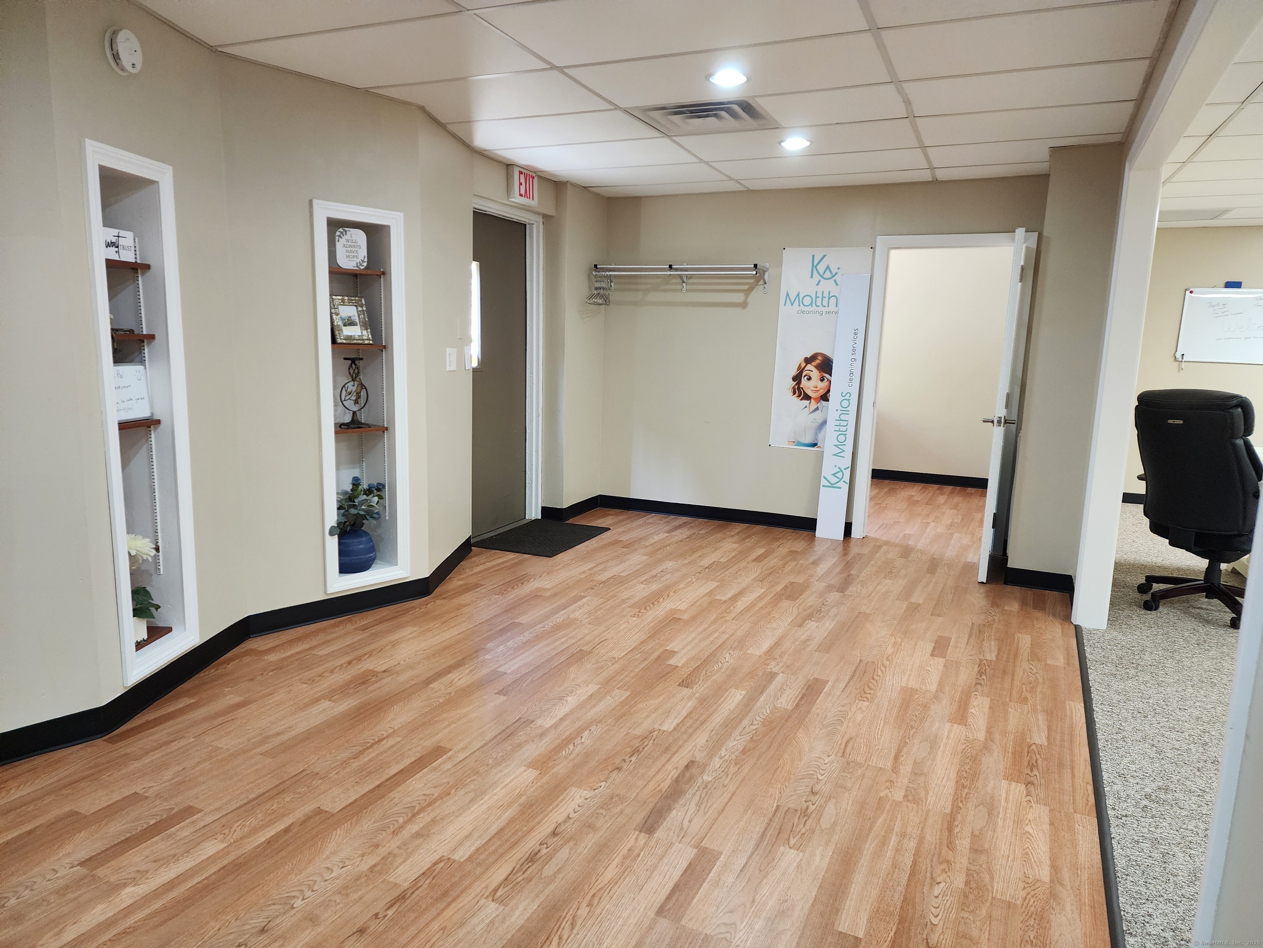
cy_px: 474
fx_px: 839
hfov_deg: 73.9
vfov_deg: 58.9
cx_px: 632
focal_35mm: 23
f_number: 1.8
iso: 500
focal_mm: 6.4
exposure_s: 1/120
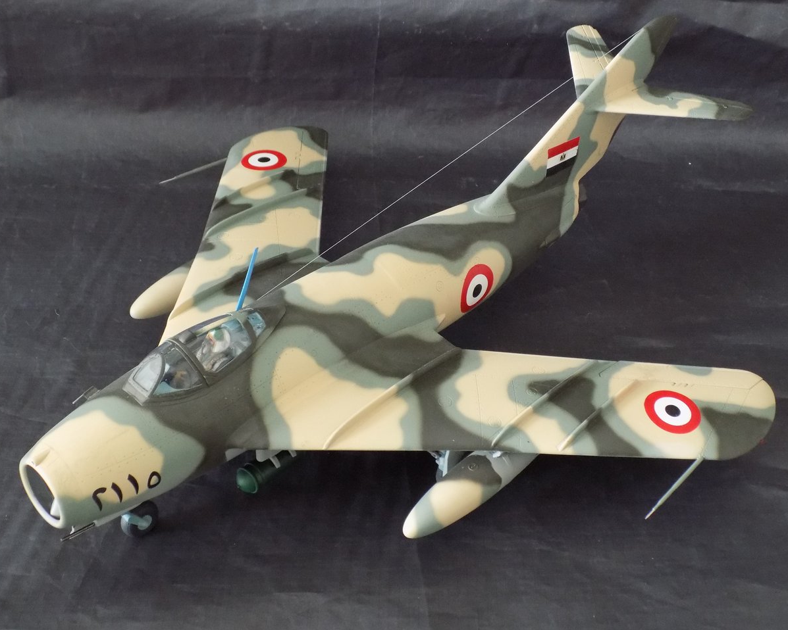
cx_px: 381
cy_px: 315
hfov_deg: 38.8
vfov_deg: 31.5
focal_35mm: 48
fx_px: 1120
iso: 400
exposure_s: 1/6
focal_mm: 8.1
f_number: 3.7
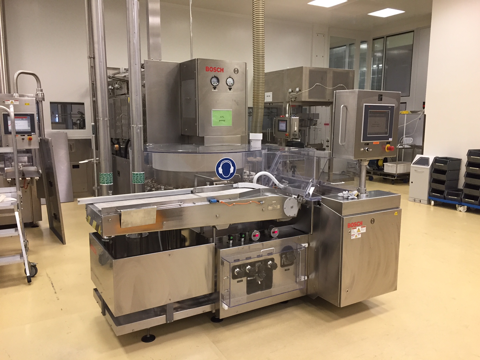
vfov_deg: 48.2
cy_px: 180
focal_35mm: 29
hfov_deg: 61.7
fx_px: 402
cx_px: 240
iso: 80
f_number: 2.2
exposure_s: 1/33
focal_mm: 4.15
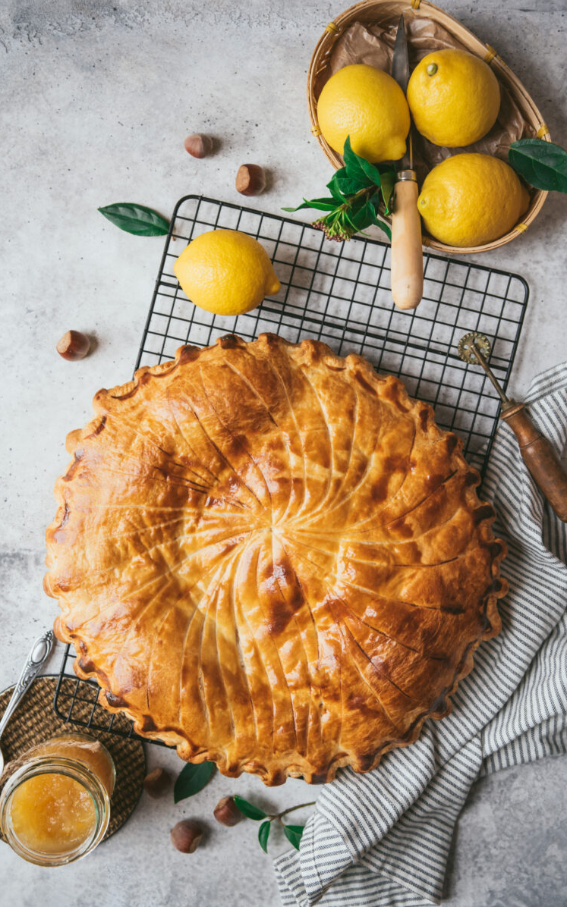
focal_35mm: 47
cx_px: 271
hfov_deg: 27.4
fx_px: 1163
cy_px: 454
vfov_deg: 42.7
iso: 320
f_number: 3.5
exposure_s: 1/60
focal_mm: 46
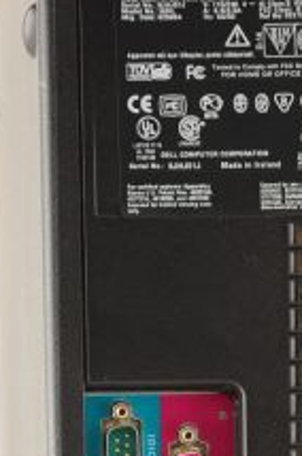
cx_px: 421
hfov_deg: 6.4
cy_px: 699
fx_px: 2664
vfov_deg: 9.5
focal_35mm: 211
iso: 1600
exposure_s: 1/125
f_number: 10
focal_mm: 50
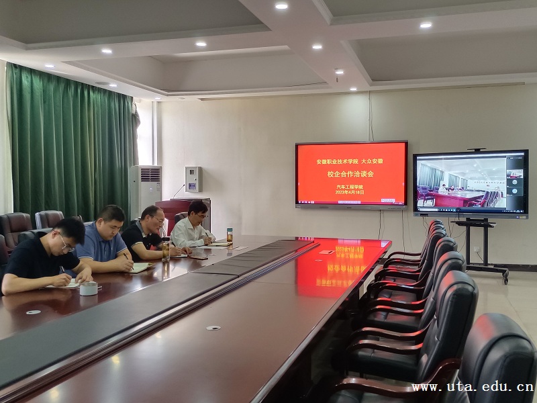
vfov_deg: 42.9
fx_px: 512
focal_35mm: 33
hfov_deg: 55.4
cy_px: 202
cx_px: 268
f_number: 1.79
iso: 990
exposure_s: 1/33.3
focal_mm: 4.71
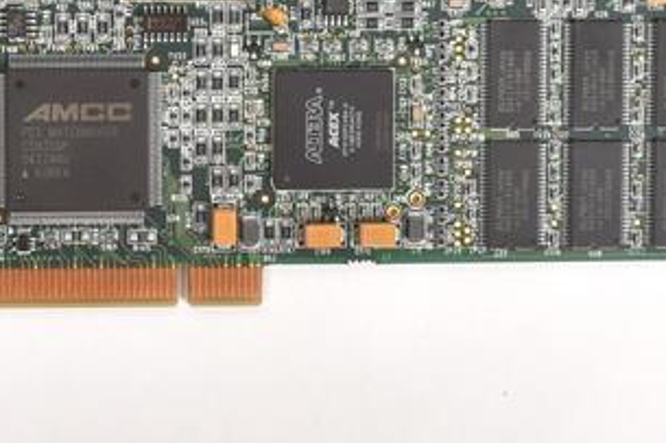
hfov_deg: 33.5
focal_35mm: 59
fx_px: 1091
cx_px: 194
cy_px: 76
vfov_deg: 22.6
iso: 125
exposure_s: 1/200
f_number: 10
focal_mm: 20
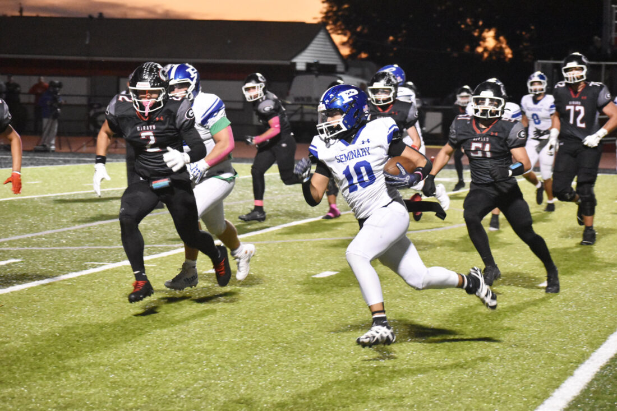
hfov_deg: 14.9
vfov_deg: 9.9
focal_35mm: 138
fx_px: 2365
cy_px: 206
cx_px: 308
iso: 7200
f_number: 5
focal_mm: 92
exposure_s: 1/400
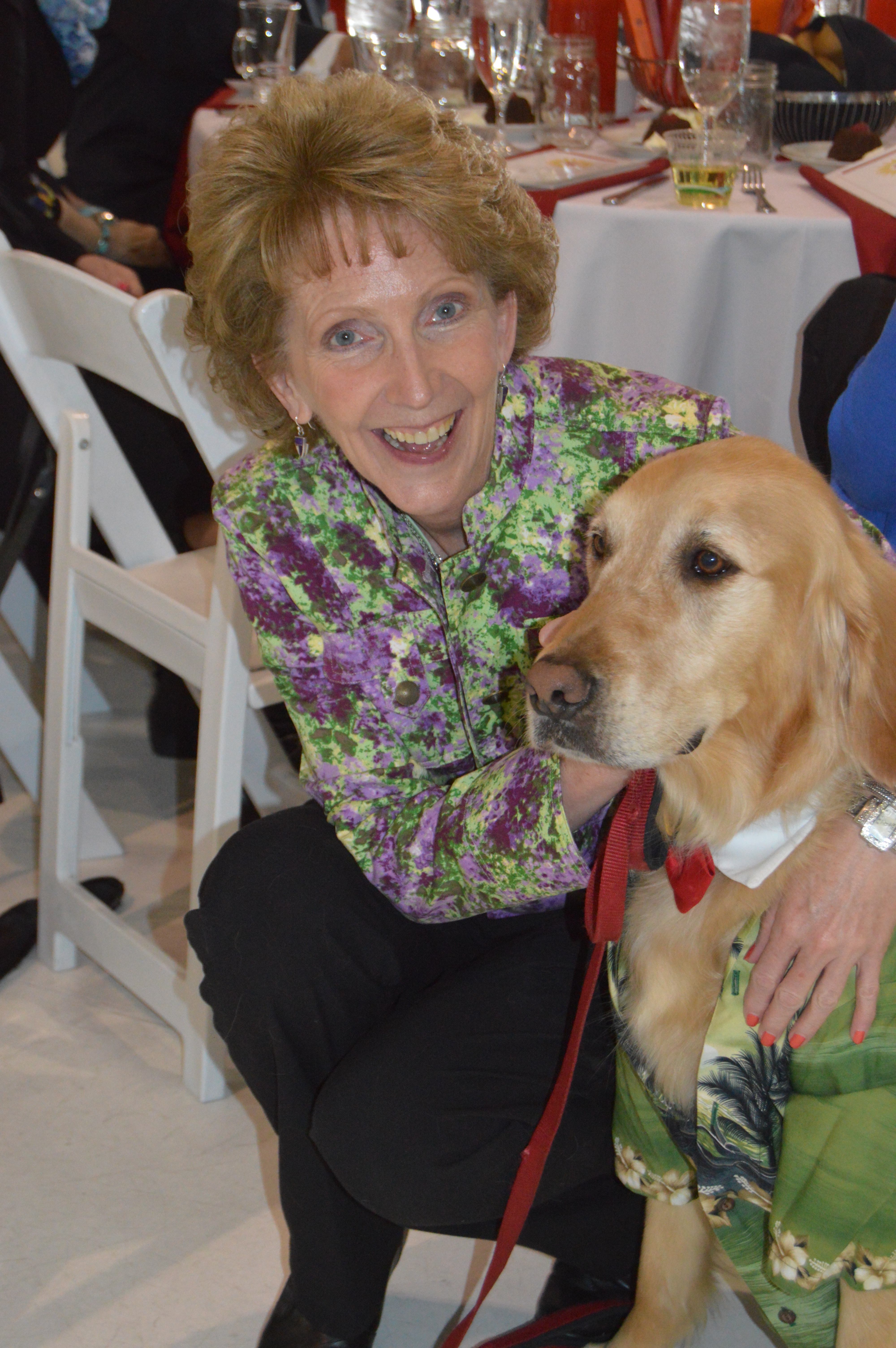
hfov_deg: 18.9
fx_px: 2693
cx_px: 448
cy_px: 674
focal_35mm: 72
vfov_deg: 28.1
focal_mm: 48
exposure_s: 1/60
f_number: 5.3
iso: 2500
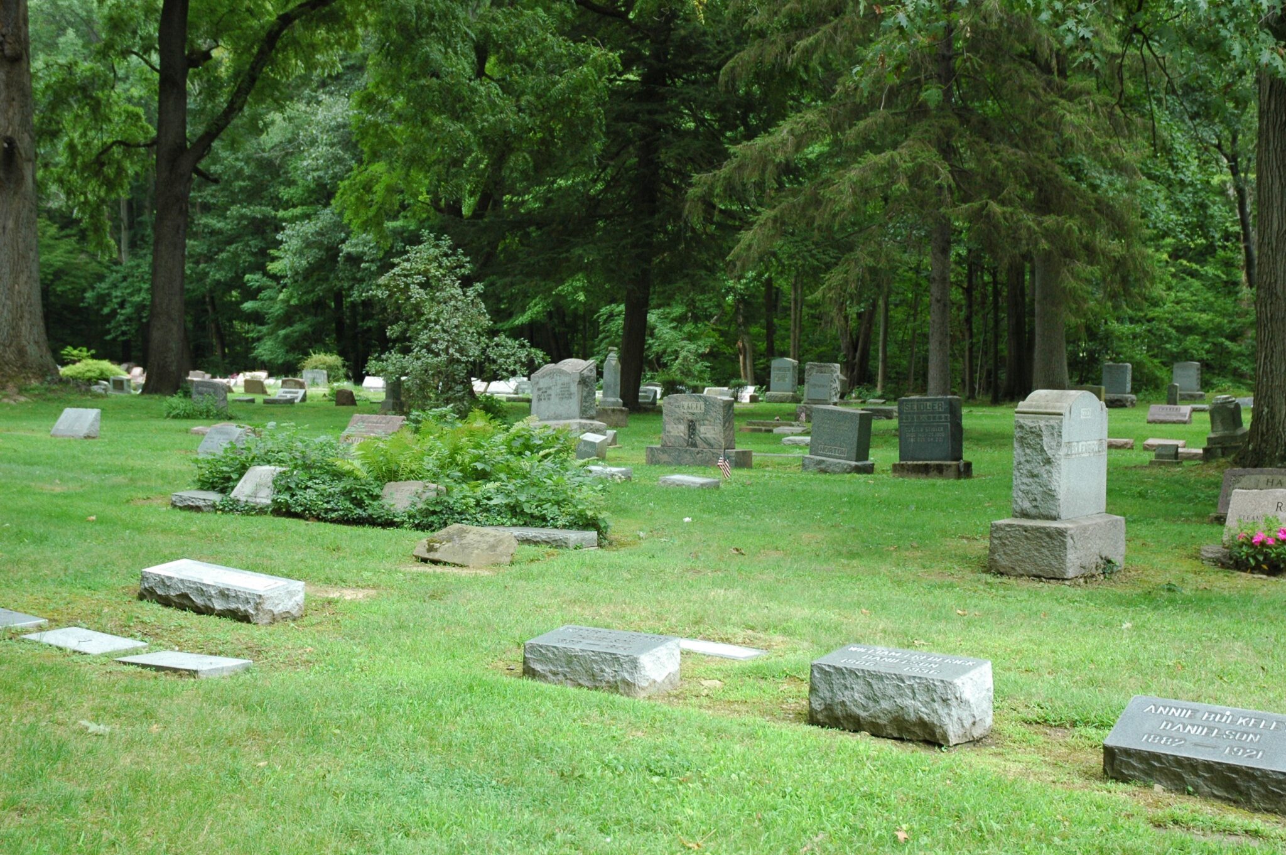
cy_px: 428
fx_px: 1820
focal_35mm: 51
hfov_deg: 38.9
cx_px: 643
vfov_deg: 26.4
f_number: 4.2
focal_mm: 34
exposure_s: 1/125
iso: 640
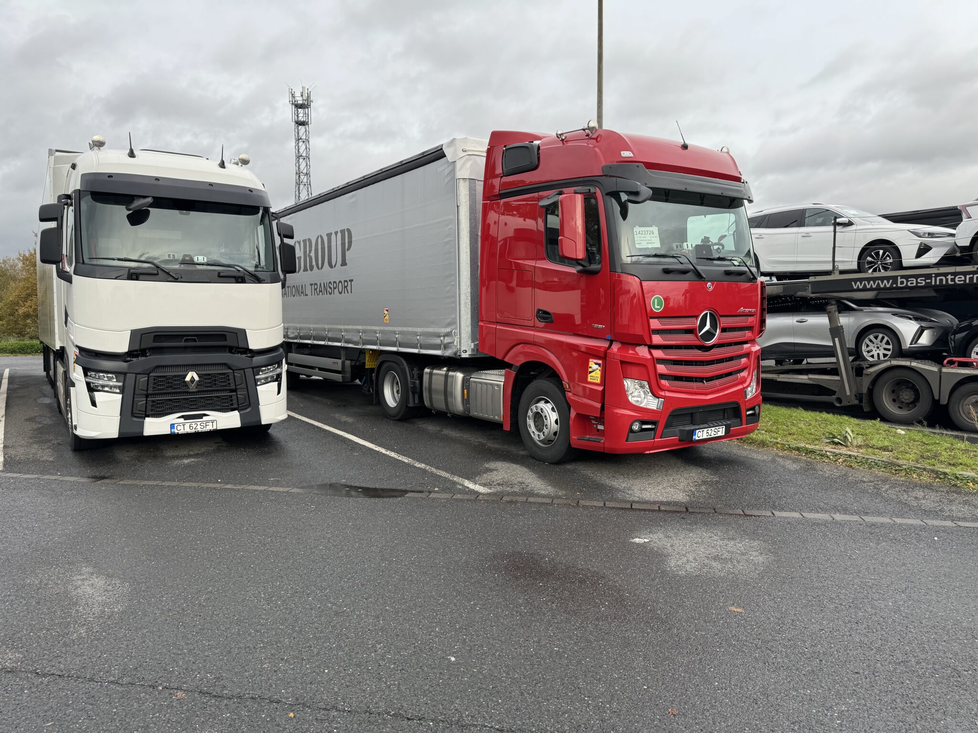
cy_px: 366
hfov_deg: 71.6
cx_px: 489
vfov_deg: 56.8
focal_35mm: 24
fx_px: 678
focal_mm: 6.86
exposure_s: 1/364
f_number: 1.78
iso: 80
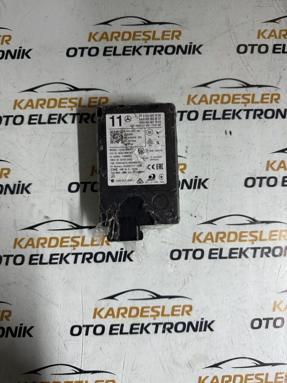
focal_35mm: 24
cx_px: 144
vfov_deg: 71.6
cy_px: 192
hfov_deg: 56.8
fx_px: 265
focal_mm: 6.86
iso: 200
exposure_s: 1/50
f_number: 1.78
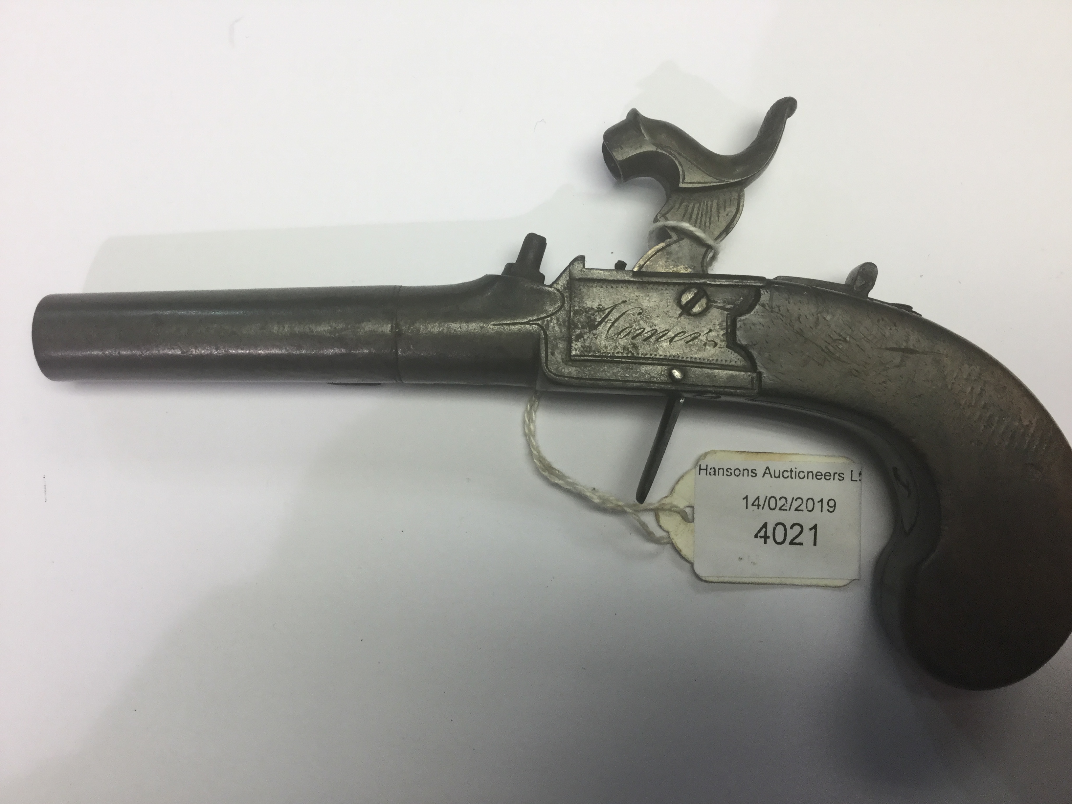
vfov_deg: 45.4
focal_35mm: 31
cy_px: 402
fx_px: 960
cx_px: 536
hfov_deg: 58.4
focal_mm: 3.3
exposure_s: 1/33
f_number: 2.4
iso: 25
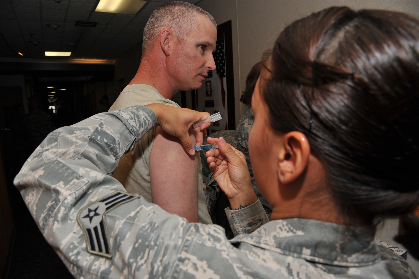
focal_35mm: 24
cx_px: 210
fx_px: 279
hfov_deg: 73.8
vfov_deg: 53.1
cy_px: 140
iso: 220
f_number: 8
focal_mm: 24
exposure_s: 1/125
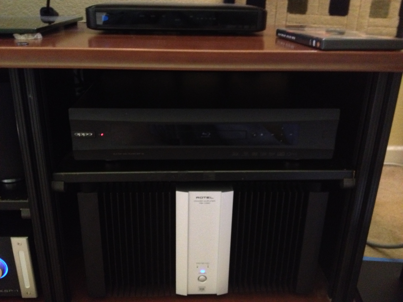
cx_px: 202
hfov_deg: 52.6
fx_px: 407
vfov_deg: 40.7
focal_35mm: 35
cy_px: 151
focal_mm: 4.28
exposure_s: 1/15
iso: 800
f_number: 2.4
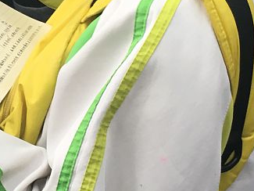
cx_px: 50
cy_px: 59
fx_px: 785
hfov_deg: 18.2
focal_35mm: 107
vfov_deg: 13.8
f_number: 2.2
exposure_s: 1/33
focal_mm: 4.15
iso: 25
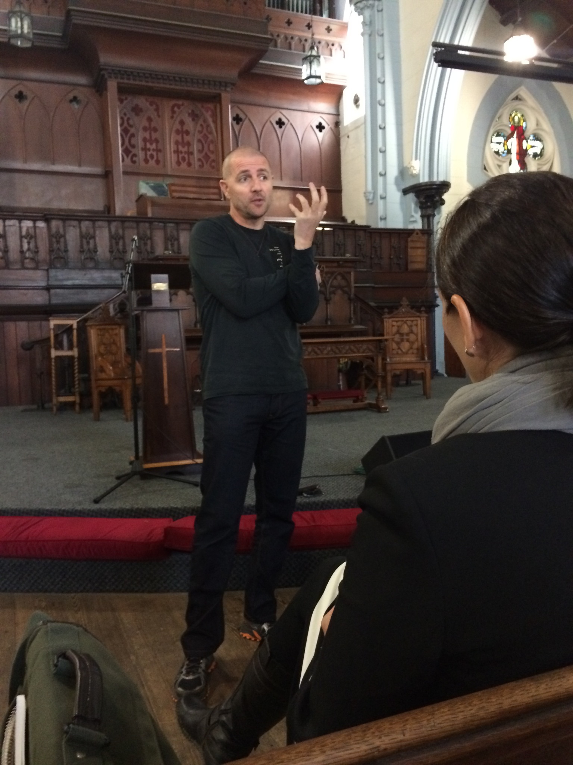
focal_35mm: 30
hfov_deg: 46.8
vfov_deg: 60.0
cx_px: 286
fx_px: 662
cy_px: 382
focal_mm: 4.12
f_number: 2.2
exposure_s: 1/15
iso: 320
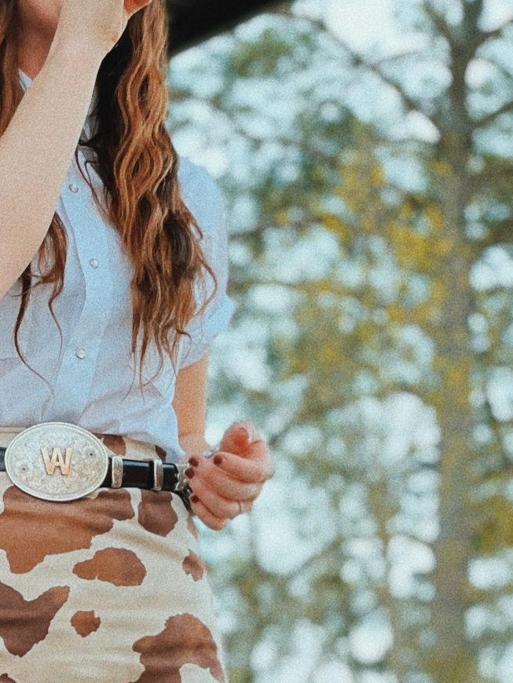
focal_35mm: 153
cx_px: -1
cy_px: 762
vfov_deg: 12.7
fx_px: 3022
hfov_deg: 9.6
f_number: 2
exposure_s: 1/304
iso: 25
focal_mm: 6
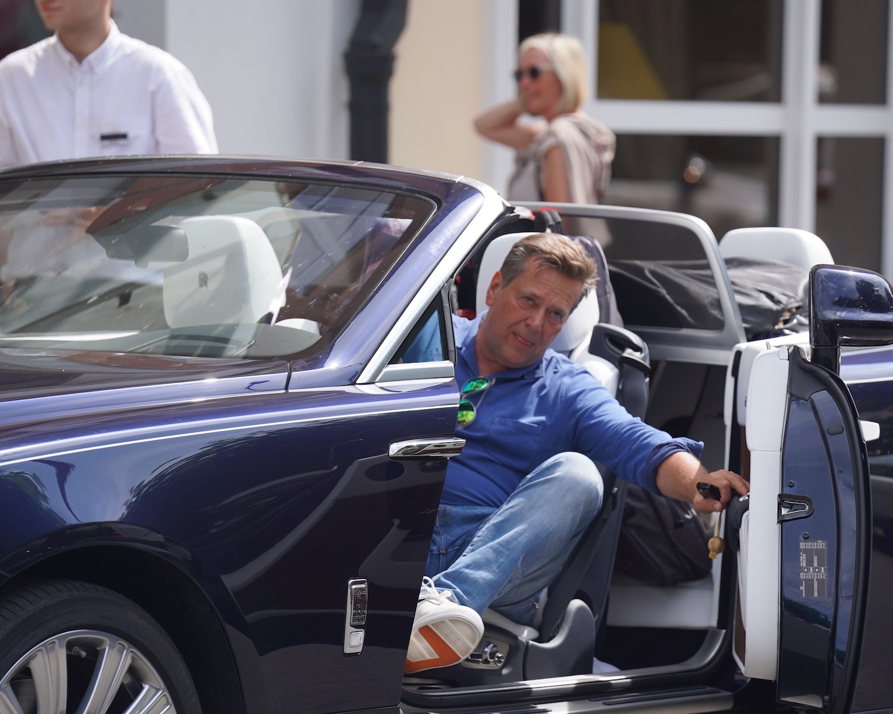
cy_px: 363
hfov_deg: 8.2
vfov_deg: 6.6
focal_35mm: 235
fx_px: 6211
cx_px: 551
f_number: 4.5
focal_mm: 200
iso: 100
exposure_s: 1/400
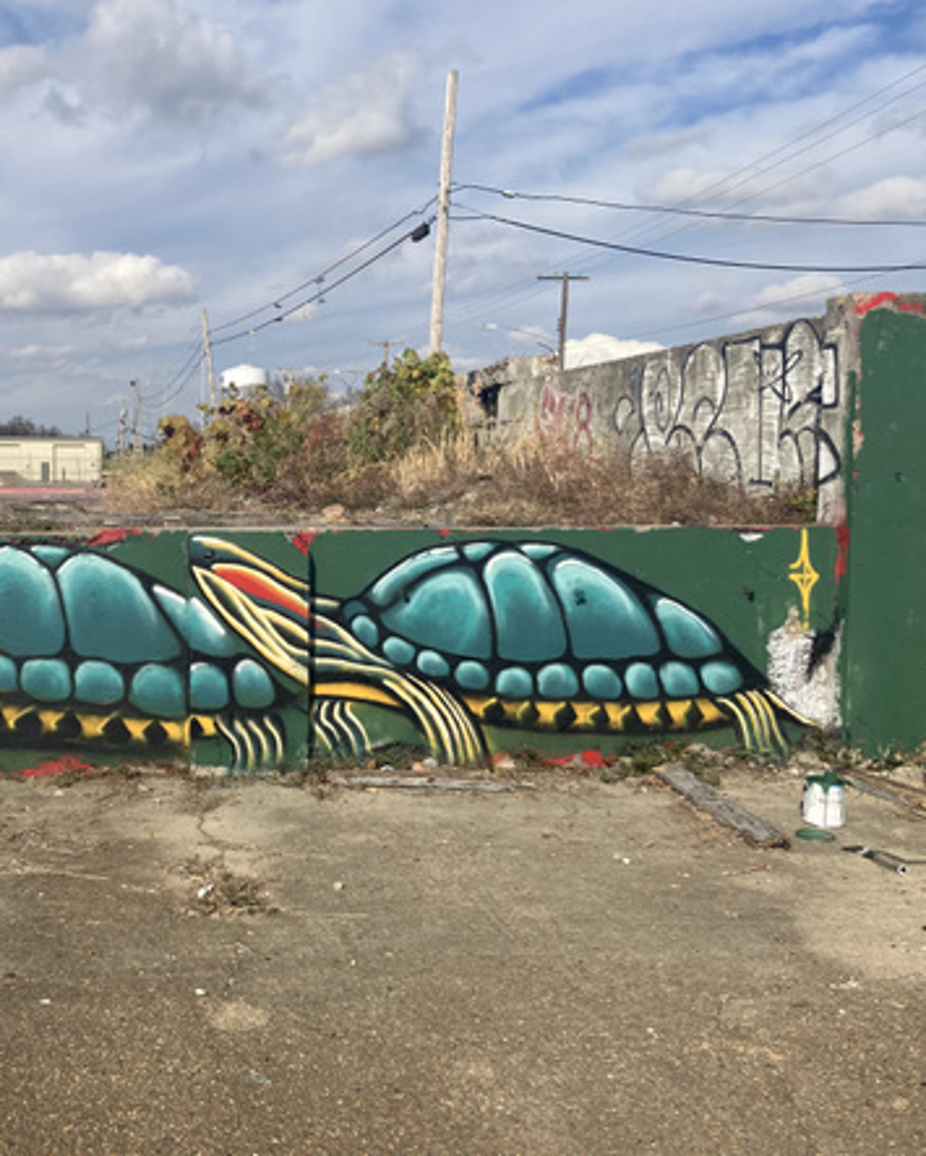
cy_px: 571
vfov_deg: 49.1
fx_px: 1266
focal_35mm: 37
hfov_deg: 38.8
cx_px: 198
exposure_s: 1/3205
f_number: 1.8
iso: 20
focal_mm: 3.99
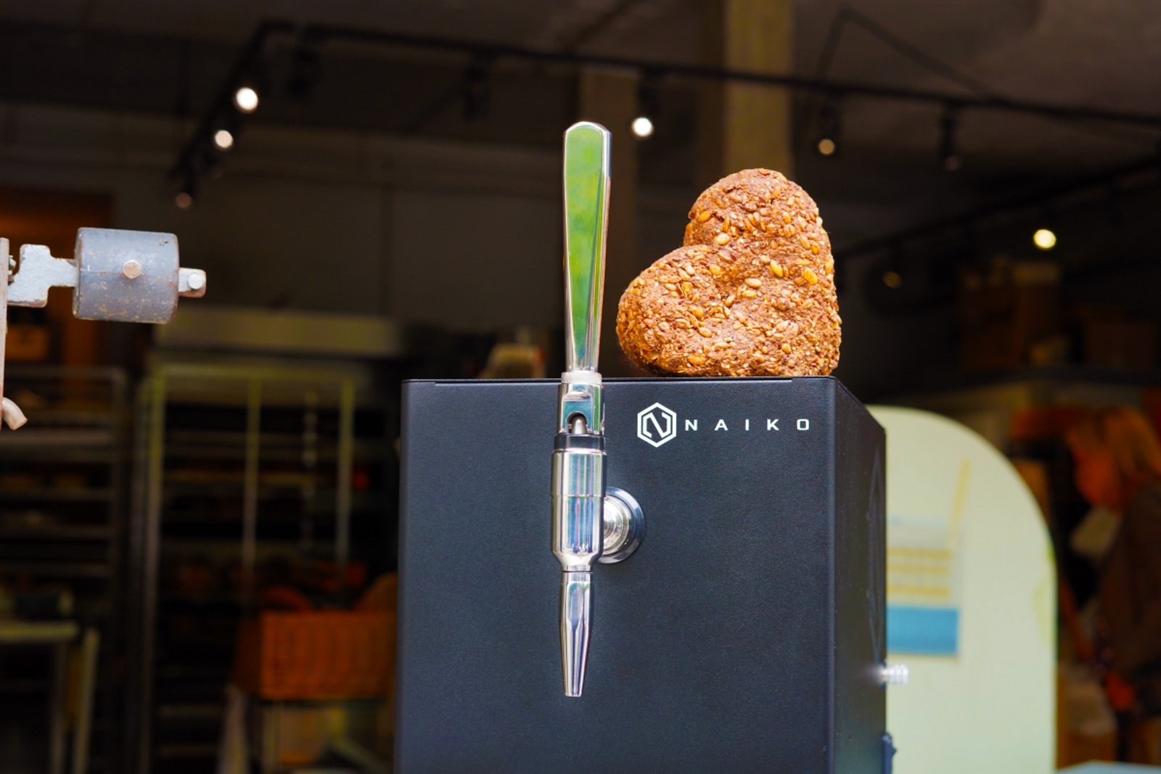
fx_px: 1613
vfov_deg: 27.0
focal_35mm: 50
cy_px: 387
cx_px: 580
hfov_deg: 39.6
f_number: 5.6
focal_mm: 50
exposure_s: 1/100
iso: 320
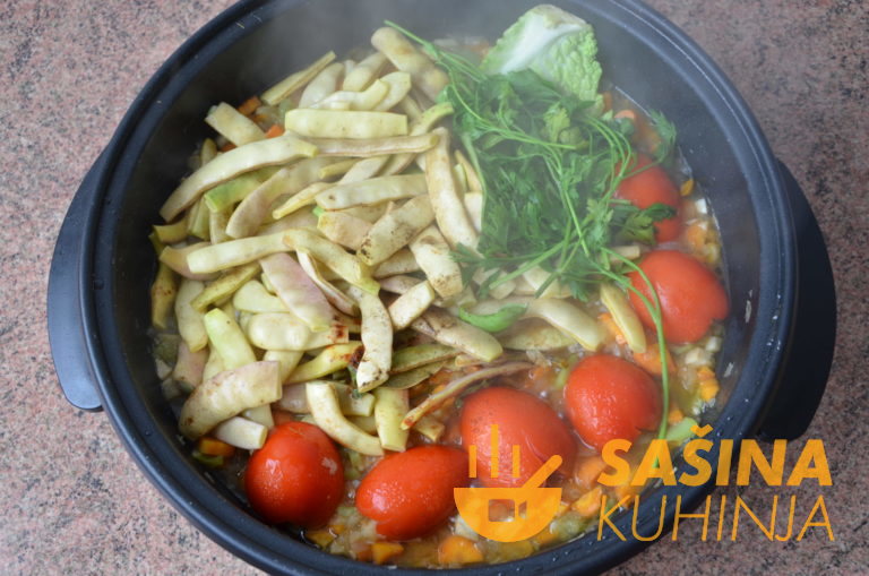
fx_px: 1229
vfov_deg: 26.4
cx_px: 434
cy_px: 288
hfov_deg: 38.9
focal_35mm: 51
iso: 250
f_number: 5.6
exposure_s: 1/60
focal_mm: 34
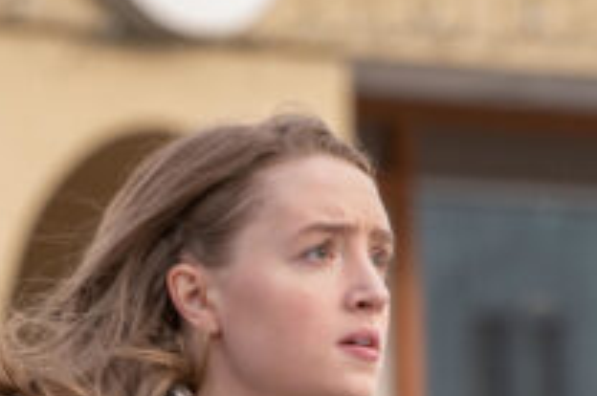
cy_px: 643
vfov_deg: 1.8
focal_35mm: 740
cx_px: 344
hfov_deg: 2.8
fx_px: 12253
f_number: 6.3
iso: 1600
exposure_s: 1/1000
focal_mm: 200
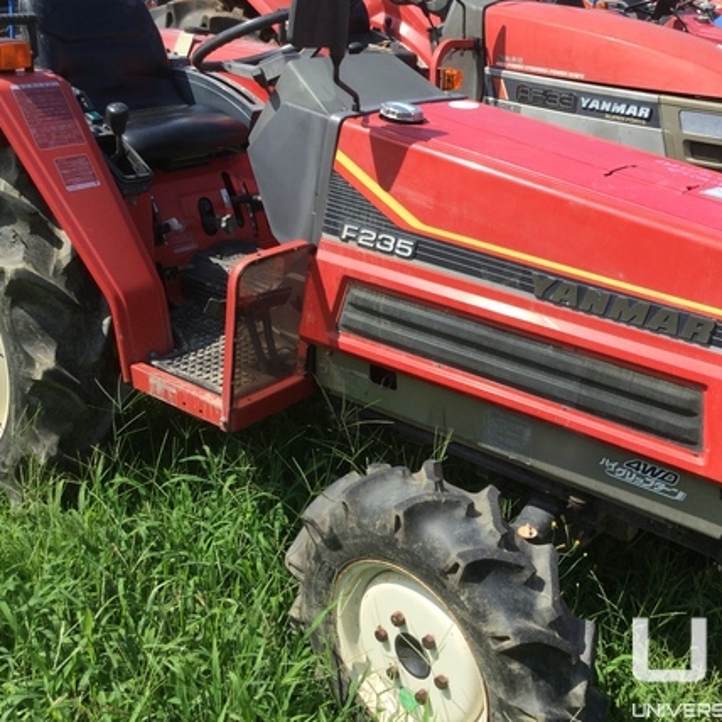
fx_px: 967
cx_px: 430
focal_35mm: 41
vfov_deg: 40.9
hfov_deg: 40.8
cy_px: 344
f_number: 2.4
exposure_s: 1/849
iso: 25
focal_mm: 3.3
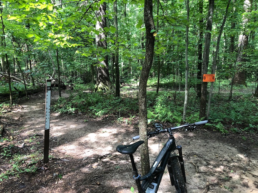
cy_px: 96
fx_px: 209
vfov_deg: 49.7
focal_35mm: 28
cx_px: 129
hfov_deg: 63.4
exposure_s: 1/30
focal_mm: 3.99
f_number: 1.8
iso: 40
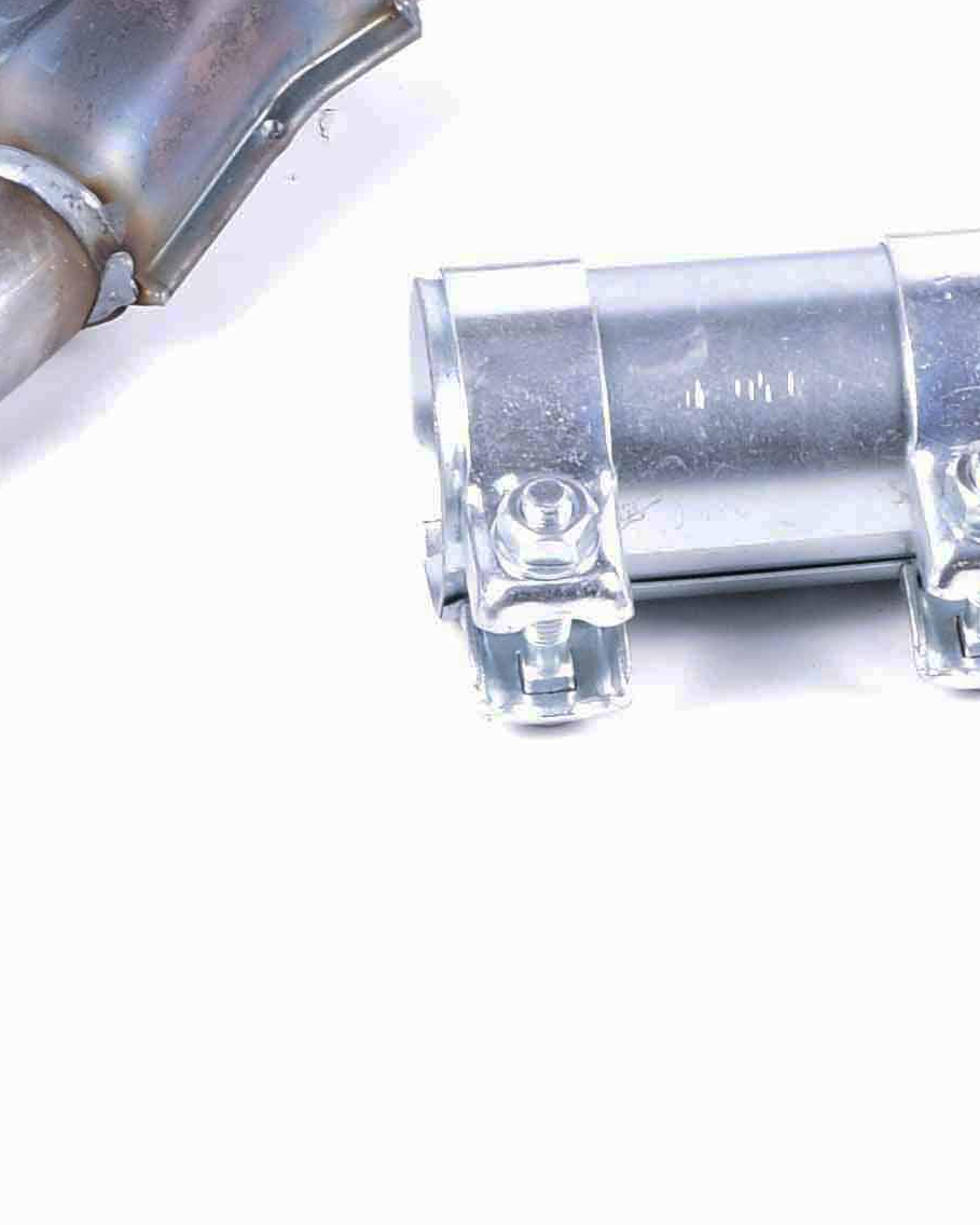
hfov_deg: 4.5
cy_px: 253
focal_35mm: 342
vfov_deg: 5.7
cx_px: 709
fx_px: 12398
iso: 200
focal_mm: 46
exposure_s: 1/60
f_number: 16
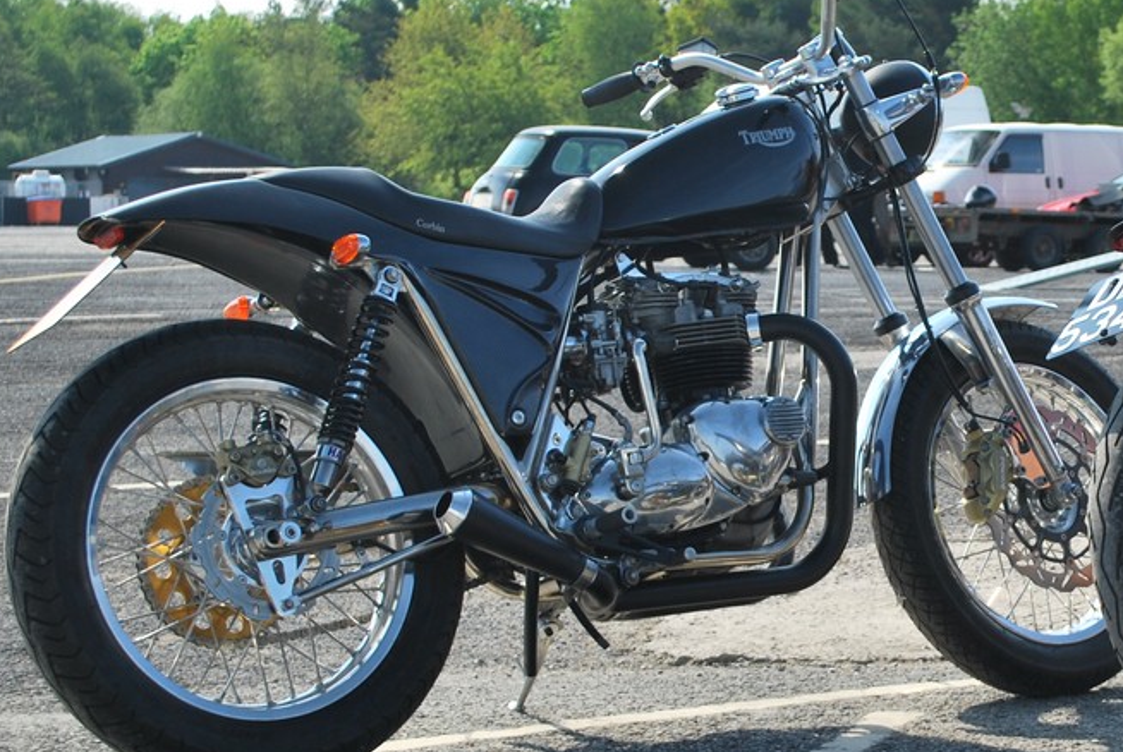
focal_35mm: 94
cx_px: 1044
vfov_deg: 14.6
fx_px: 2936
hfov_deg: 21.1
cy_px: 367
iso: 100
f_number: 5.6
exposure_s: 1/125
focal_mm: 32
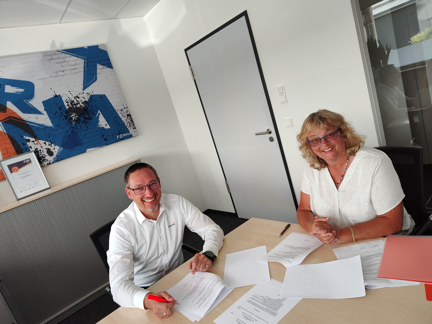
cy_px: 162
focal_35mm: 23
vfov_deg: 58.9
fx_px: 287
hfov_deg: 73.9
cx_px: 216
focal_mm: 5.56
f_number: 1.88
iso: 127
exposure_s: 1/100
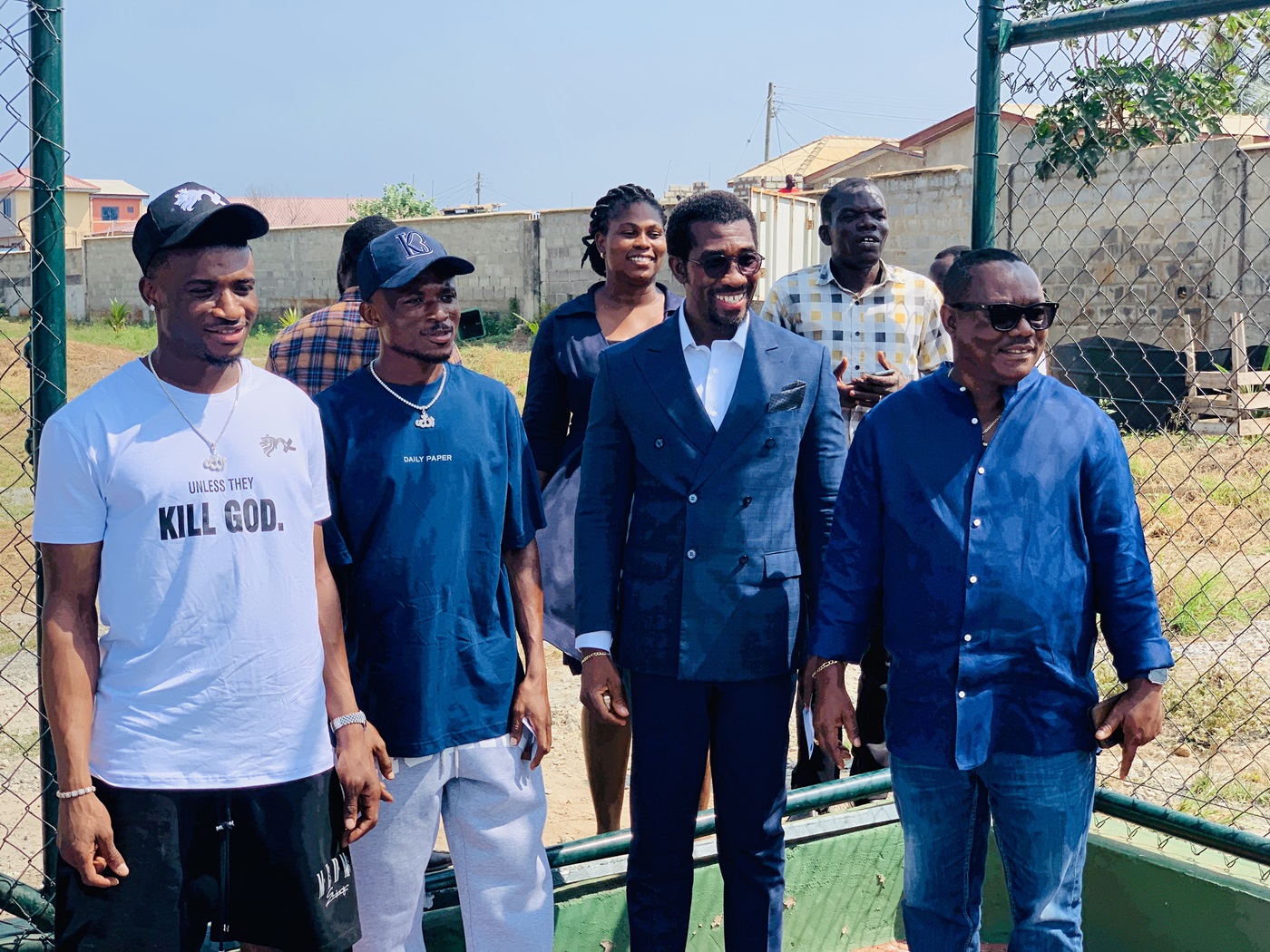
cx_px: 635
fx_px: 1908
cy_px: 476
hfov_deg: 36.8
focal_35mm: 52
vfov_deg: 28.0
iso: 16
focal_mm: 6
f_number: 2.4
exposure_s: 1/384
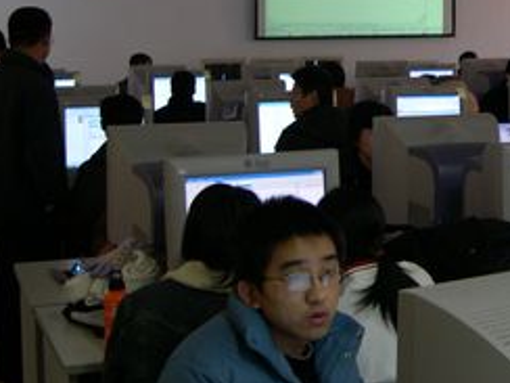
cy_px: 64
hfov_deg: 24.2
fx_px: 1149
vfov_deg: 18.7
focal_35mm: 78
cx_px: 477
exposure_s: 1/8.5
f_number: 2.8
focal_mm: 8
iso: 100
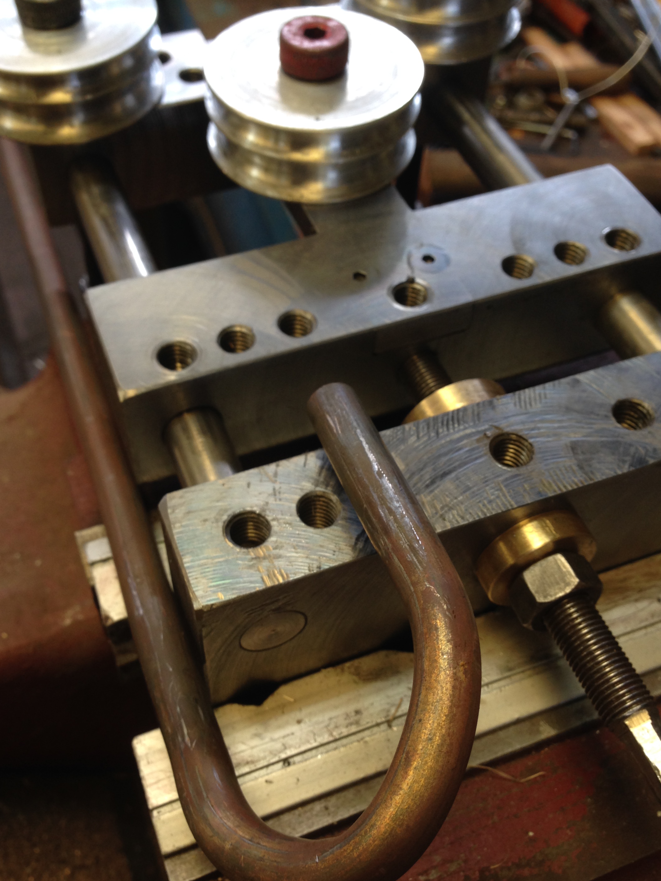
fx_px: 968
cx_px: 301
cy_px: 446
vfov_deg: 49.0
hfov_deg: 37.7
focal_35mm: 38
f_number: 2.4
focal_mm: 4.12
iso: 50
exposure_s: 1/30
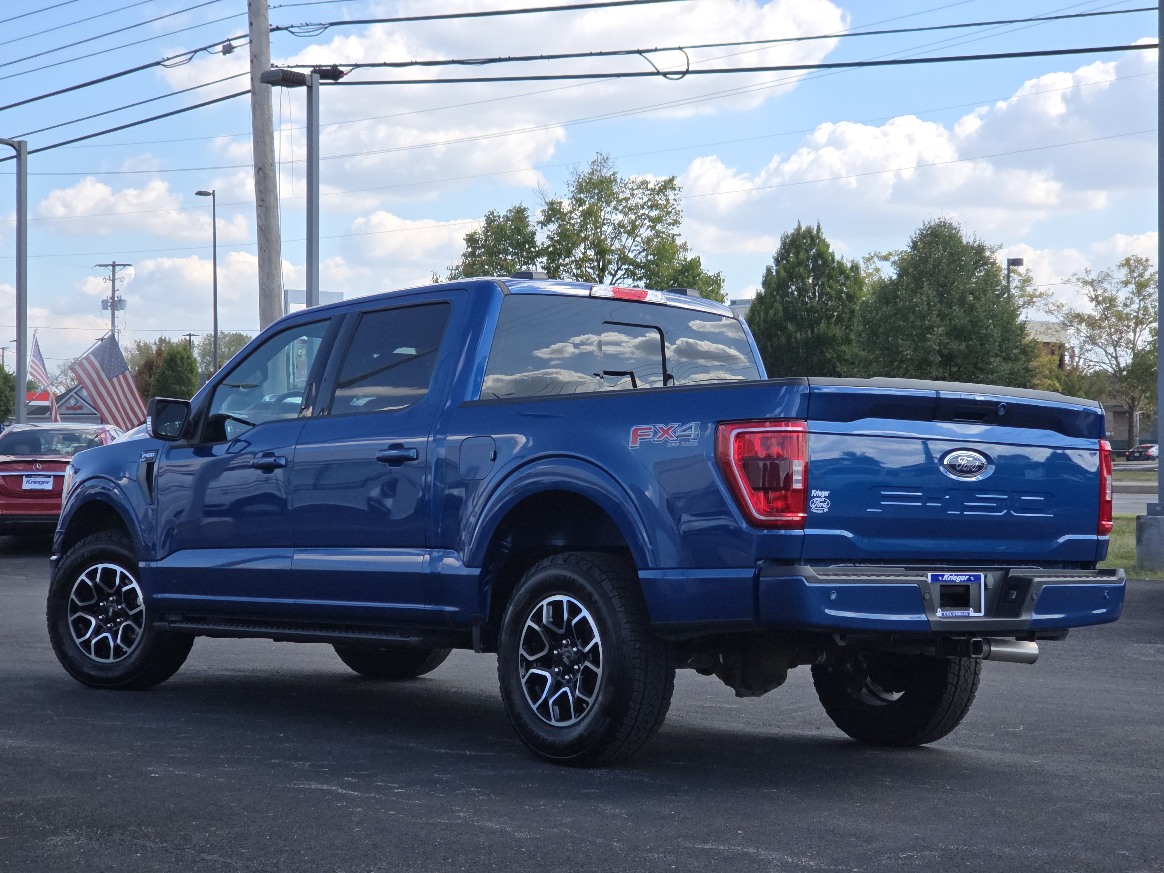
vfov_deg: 21.3
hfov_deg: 28.2
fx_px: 2320
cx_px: 582
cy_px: 436
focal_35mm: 69
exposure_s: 1/711
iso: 25
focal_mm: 7
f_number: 2.4
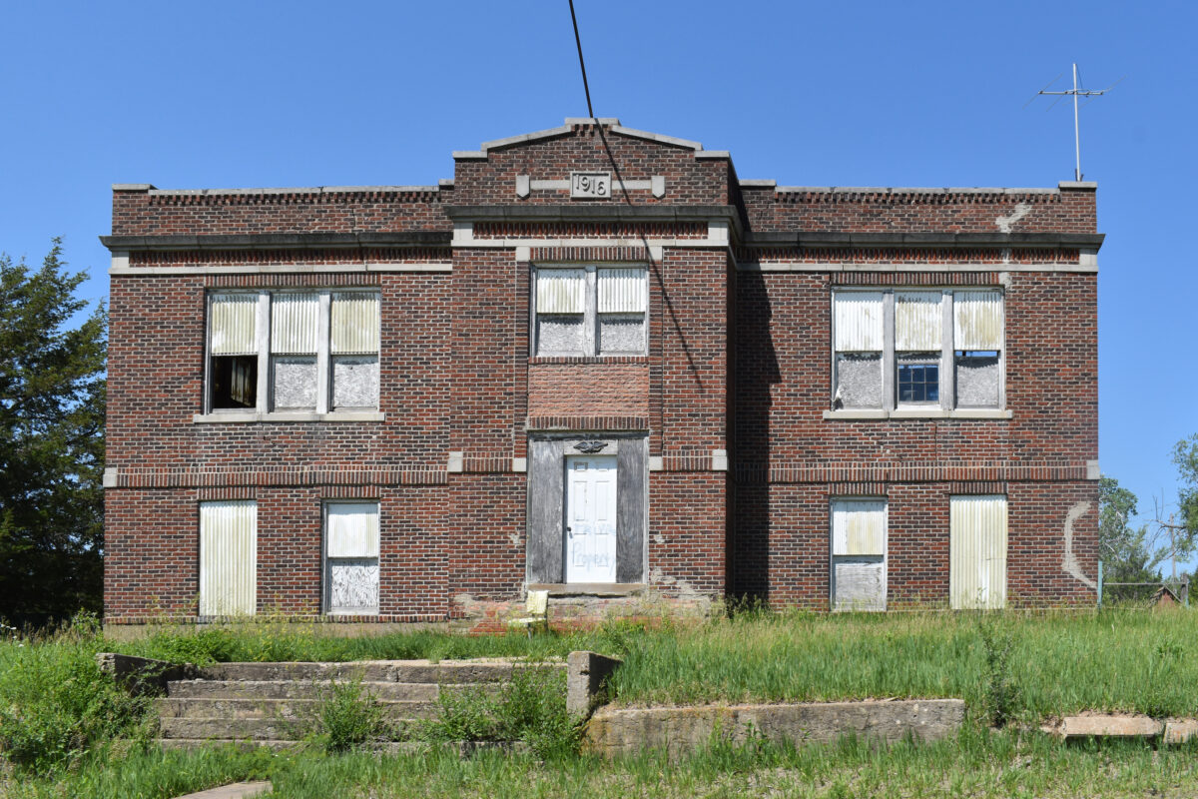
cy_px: 400
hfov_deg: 55.1
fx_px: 1148
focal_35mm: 34
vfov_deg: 38.4
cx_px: 599
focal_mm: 23
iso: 200
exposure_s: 1/400
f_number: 10
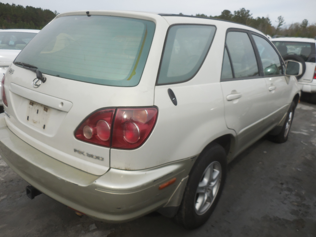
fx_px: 246
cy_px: 117
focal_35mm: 27
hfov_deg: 65.3
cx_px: 153
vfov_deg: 51.4
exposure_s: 1/640
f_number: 3.7
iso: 125
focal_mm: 4.5
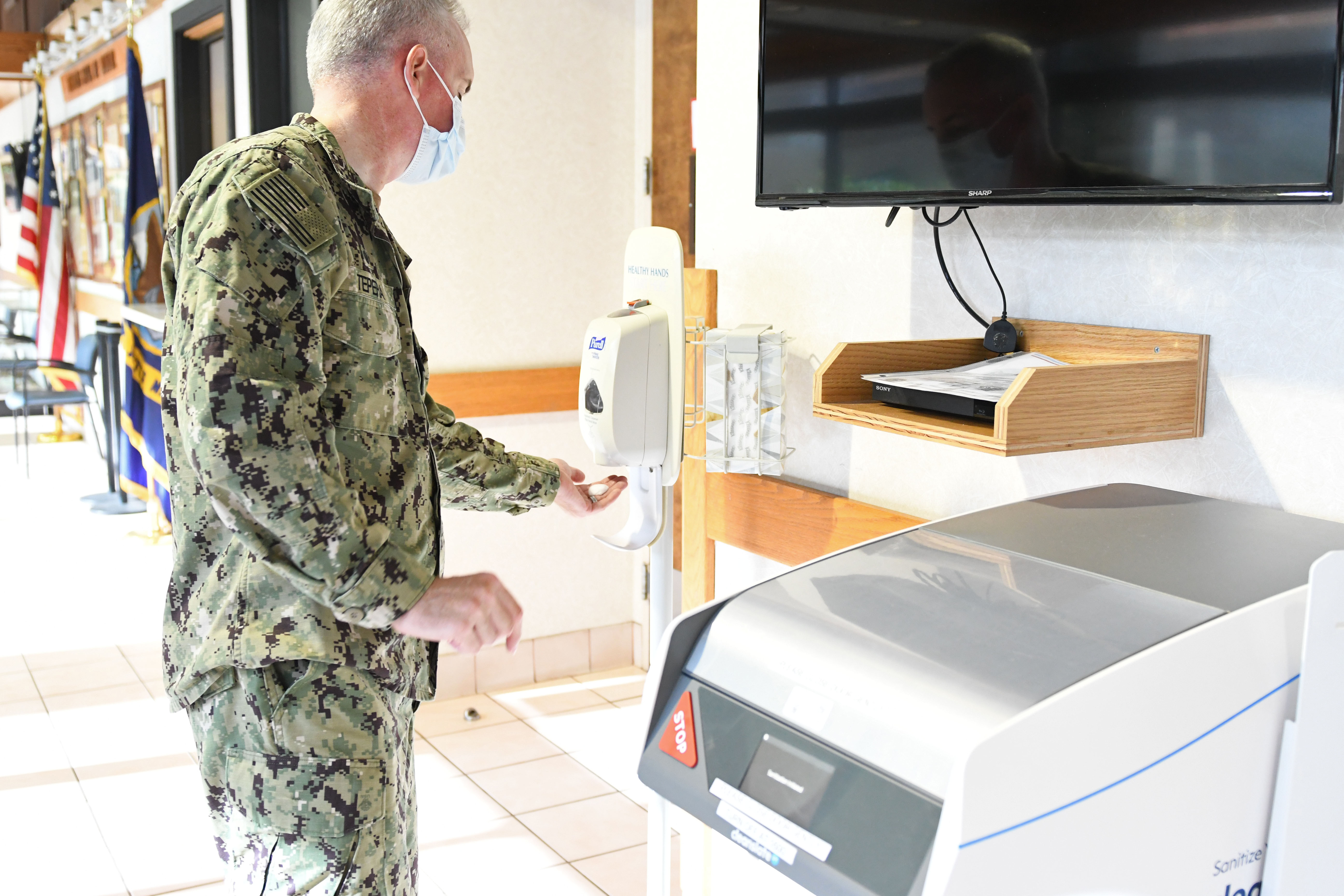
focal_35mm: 36
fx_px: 1344
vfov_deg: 36.9
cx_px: 672
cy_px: 448
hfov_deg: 53.1
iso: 2000
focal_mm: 24
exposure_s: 1/160
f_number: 3.2
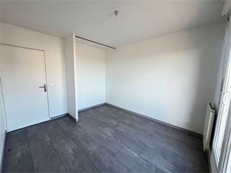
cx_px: 116
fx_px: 87
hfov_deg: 106.2
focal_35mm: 13
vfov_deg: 89.9
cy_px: 86
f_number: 1.8
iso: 80
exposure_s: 1/99
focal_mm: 1.57
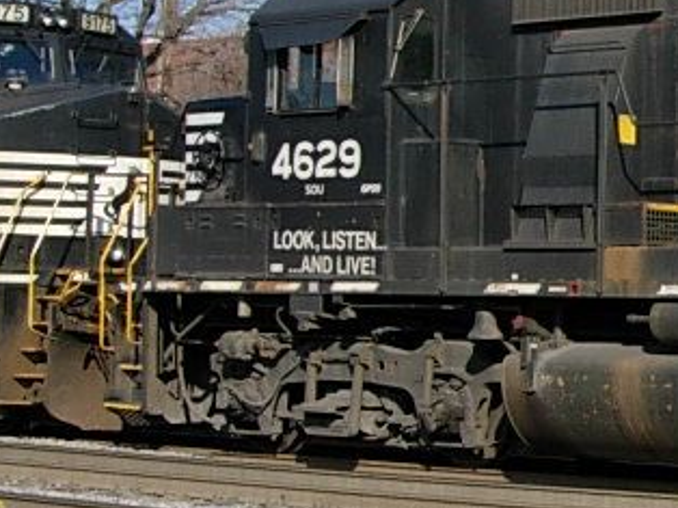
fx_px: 2427
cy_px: 177
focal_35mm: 124
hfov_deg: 14.8
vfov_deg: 11.9
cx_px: 1019
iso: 64
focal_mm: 7.8
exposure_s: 1/627
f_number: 4.8
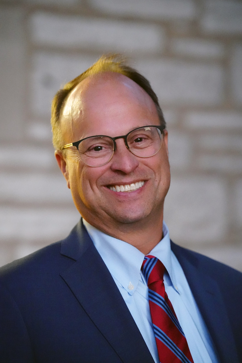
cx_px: 121
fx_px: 1744
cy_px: 182
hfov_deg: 7.9
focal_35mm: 173
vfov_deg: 11.9
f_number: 3.5
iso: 25600
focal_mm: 173
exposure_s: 1/100
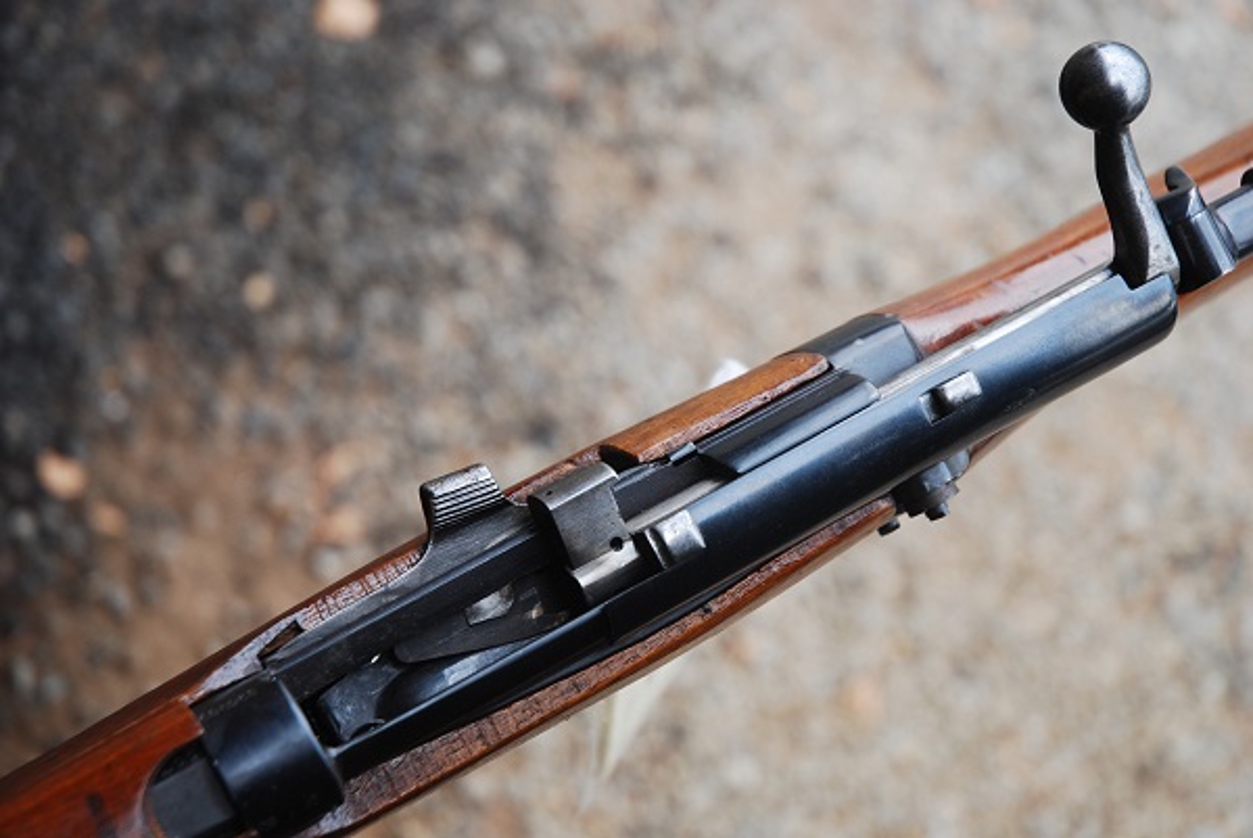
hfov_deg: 22.6
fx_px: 3135
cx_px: 626
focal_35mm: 90
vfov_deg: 15.2
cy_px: 419
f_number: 4.5
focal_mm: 60
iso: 250
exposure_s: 1/125
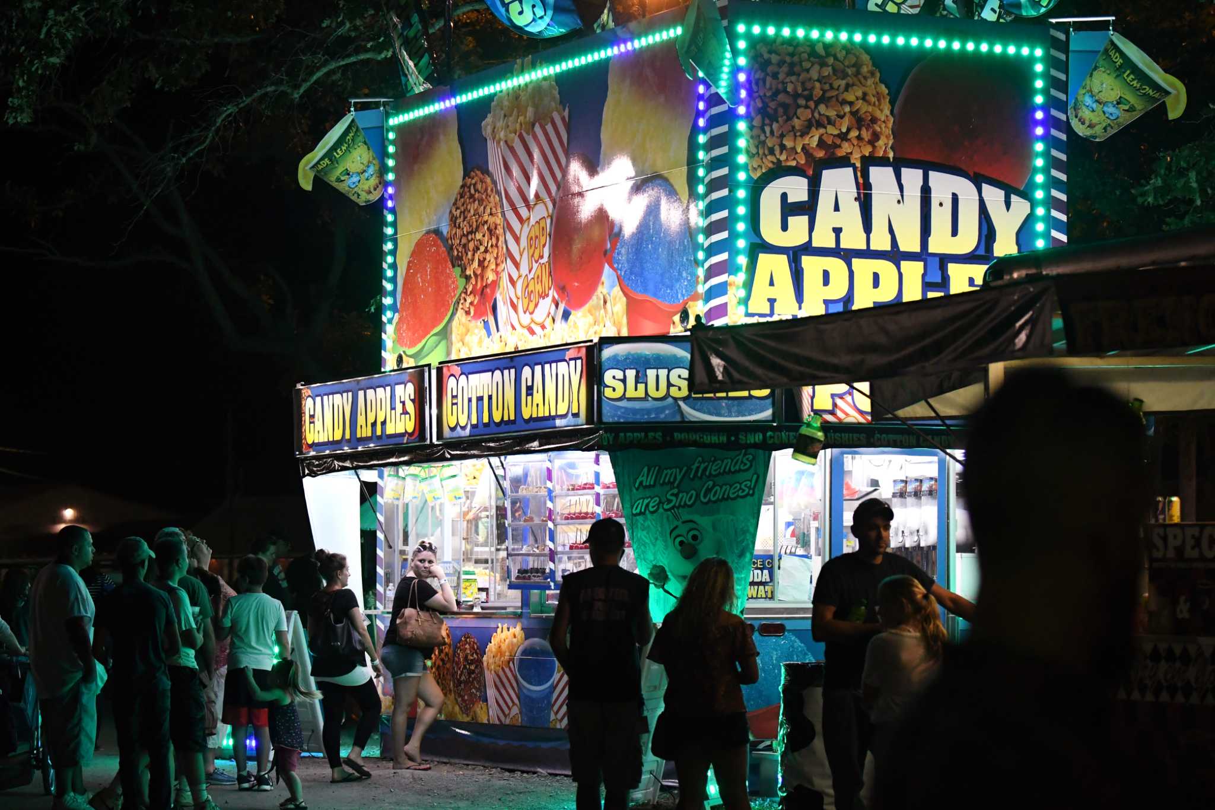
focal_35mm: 105
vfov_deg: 13.0
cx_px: 608
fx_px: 3543
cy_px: 405
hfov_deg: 19.5
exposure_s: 1/1250
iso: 4000
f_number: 2.8
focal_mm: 70
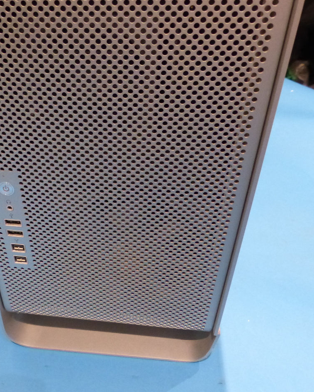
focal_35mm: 33
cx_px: 94
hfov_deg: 43.6
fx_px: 384
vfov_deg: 54.2
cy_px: 194
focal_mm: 4.5
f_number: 2.8
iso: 800
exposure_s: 1/60
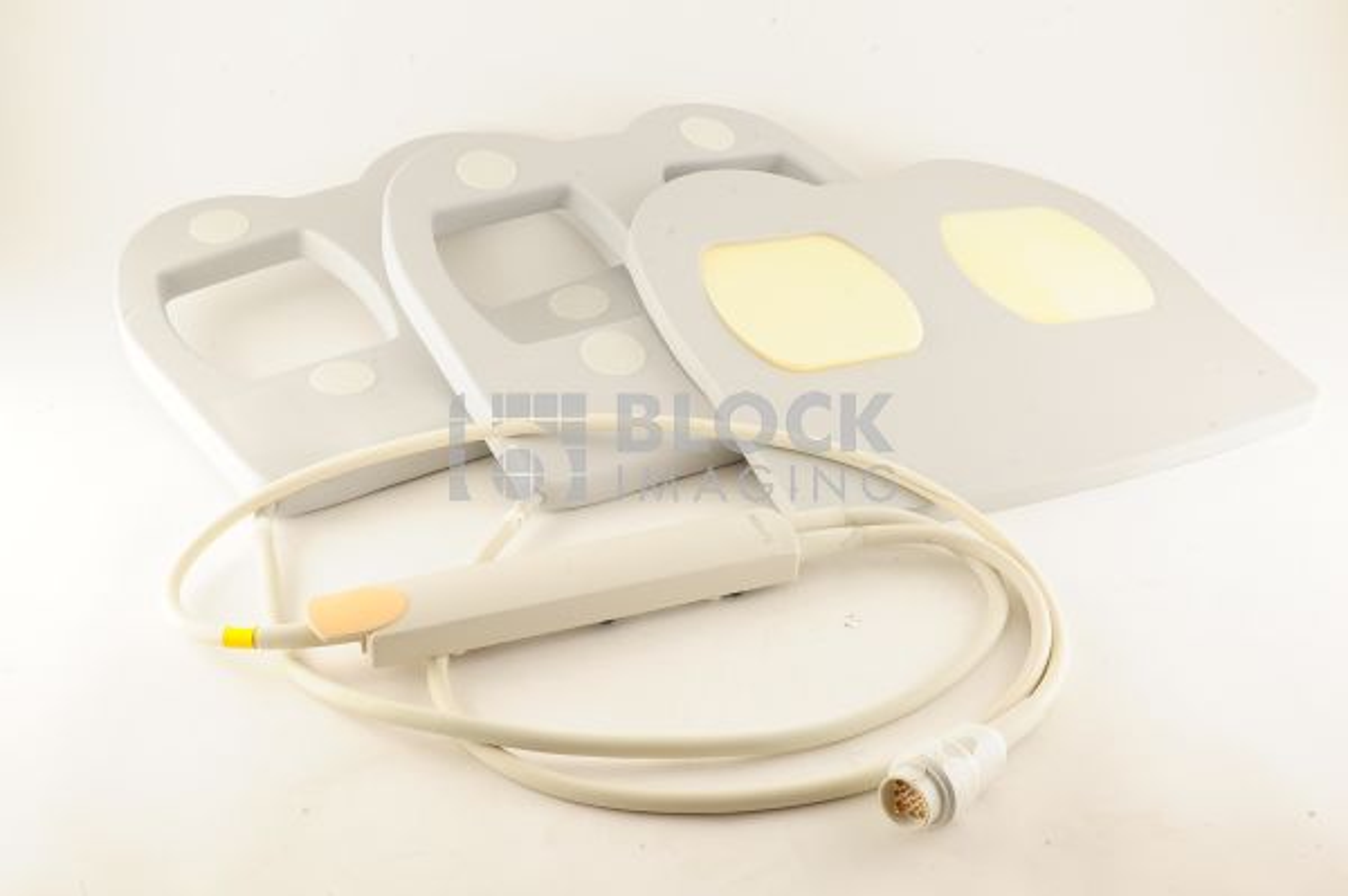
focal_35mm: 50
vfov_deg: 26.9
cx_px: 674
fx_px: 1871
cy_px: 448
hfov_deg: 39.6
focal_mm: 50
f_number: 14
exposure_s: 1/160
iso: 1600
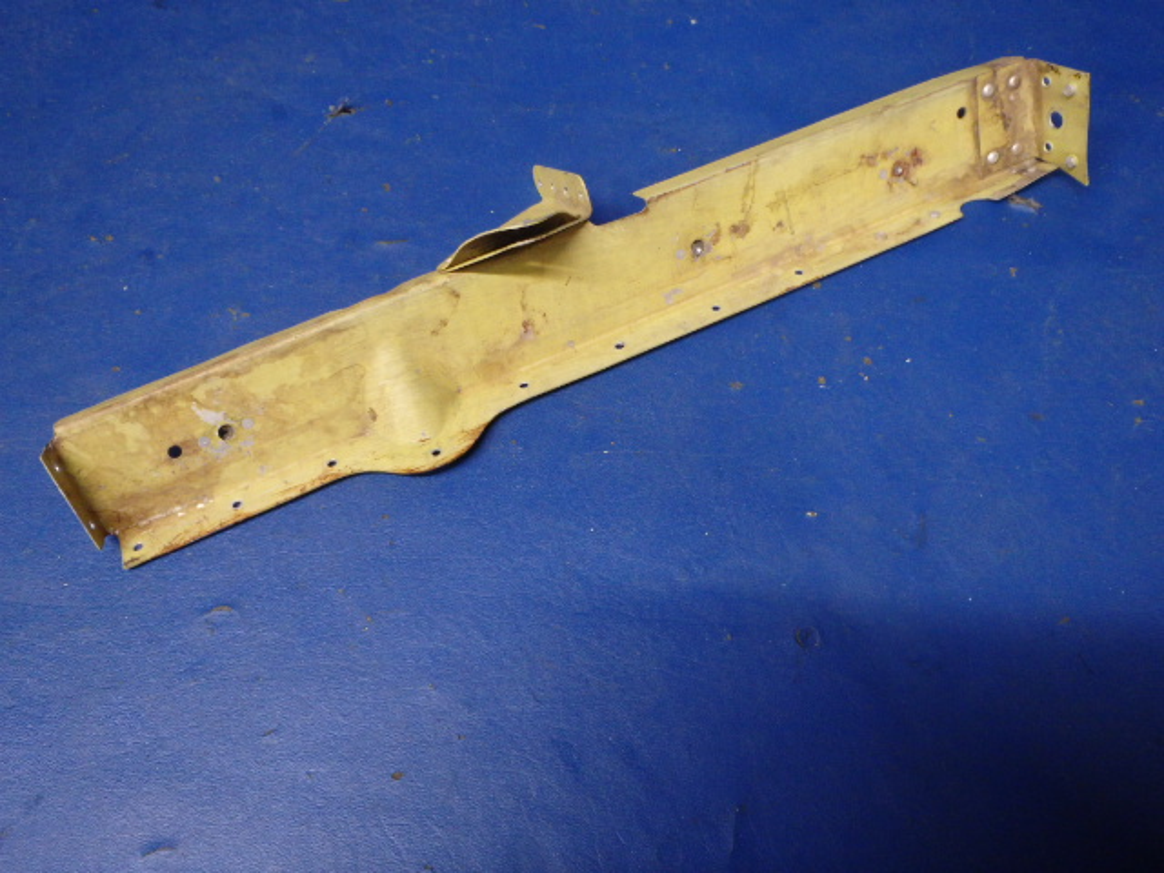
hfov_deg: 63.4
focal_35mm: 28
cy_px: 436
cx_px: 582
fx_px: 942
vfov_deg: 49.7
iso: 500
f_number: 3.9
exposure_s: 1/30
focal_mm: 5
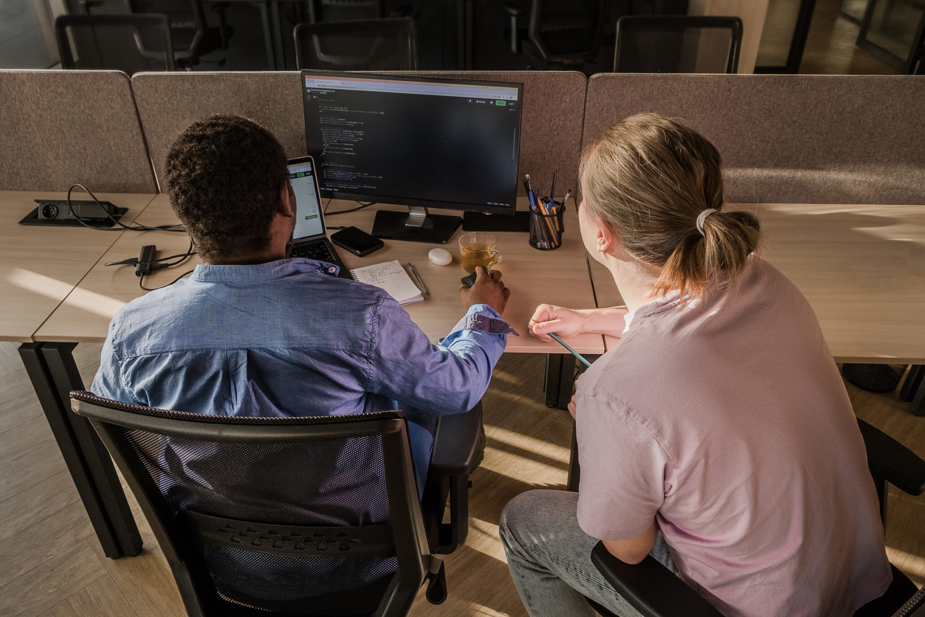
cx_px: 462
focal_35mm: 27
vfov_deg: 47.9
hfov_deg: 67.4
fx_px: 694
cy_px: 308
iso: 400
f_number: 5
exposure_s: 1/180
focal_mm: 18
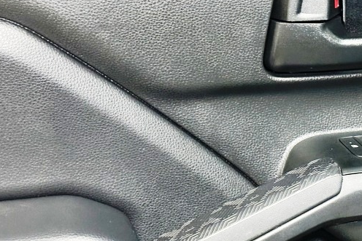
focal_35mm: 103
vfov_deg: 13.3
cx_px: 358
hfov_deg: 19.3
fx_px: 1036
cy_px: 183
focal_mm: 6.86
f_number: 1.78
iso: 640
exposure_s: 1/30
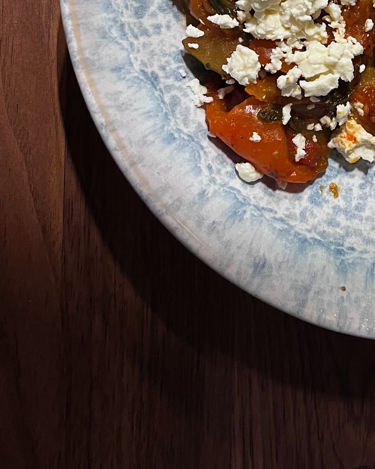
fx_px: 832
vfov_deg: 29.4
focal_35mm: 60
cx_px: 414
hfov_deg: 23.8
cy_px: 1
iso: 250
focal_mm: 5.1
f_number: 1.6
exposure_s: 1/60
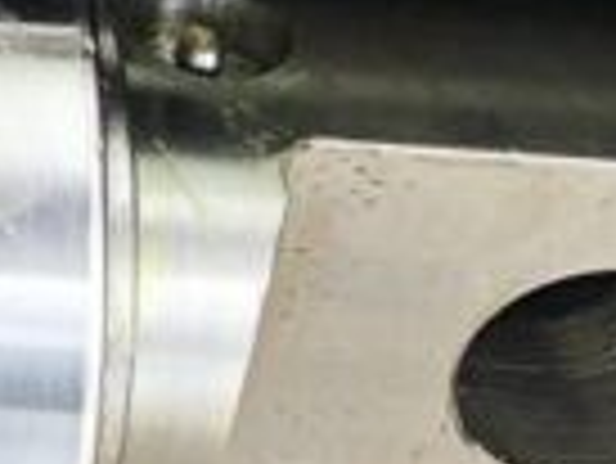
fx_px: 3722
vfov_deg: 6.9
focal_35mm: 209
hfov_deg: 8.0
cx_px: -1304
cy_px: -450
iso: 64
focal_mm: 3.99
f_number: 1.8
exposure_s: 1/120
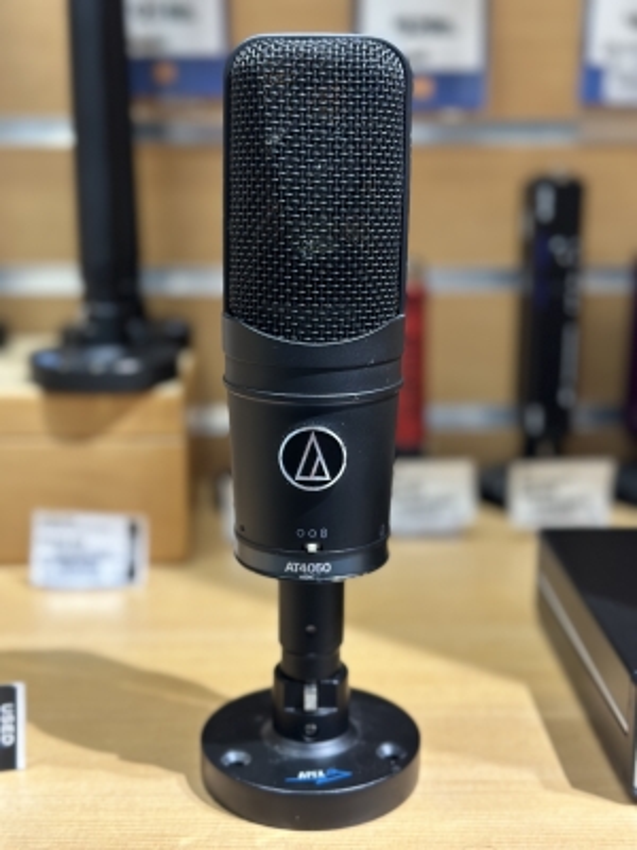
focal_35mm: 48
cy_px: 425
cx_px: 318
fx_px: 1178
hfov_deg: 30.3
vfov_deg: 39.7
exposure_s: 1/60
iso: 160
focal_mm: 6.86
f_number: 1.78
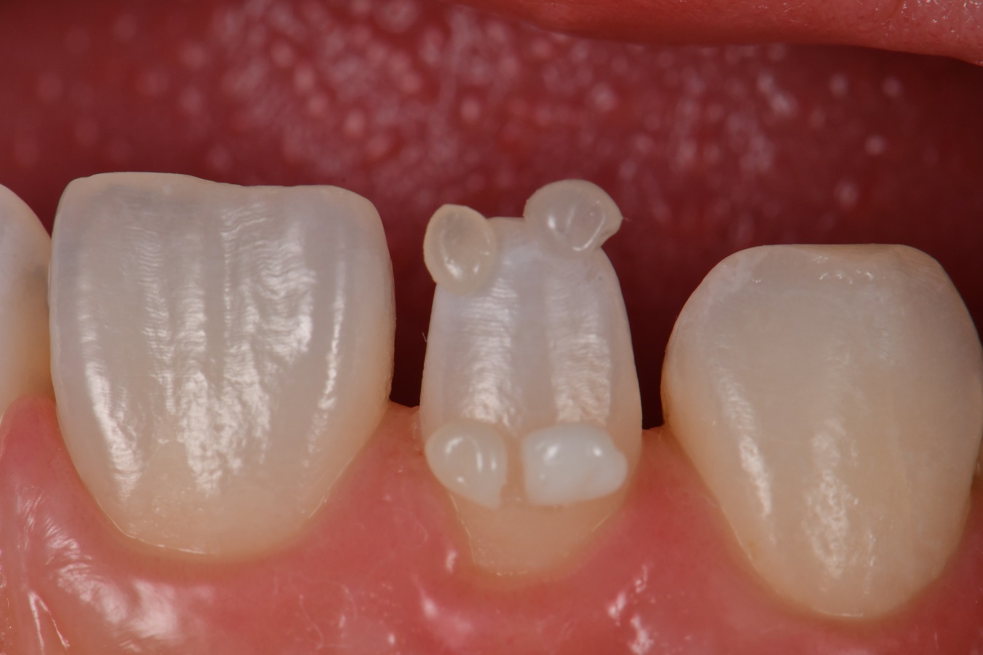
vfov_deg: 8.7
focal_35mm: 157
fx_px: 4285
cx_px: 492
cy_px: 328
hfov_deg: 13.1
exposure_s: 1/160
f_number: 32
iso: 200
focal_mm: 105
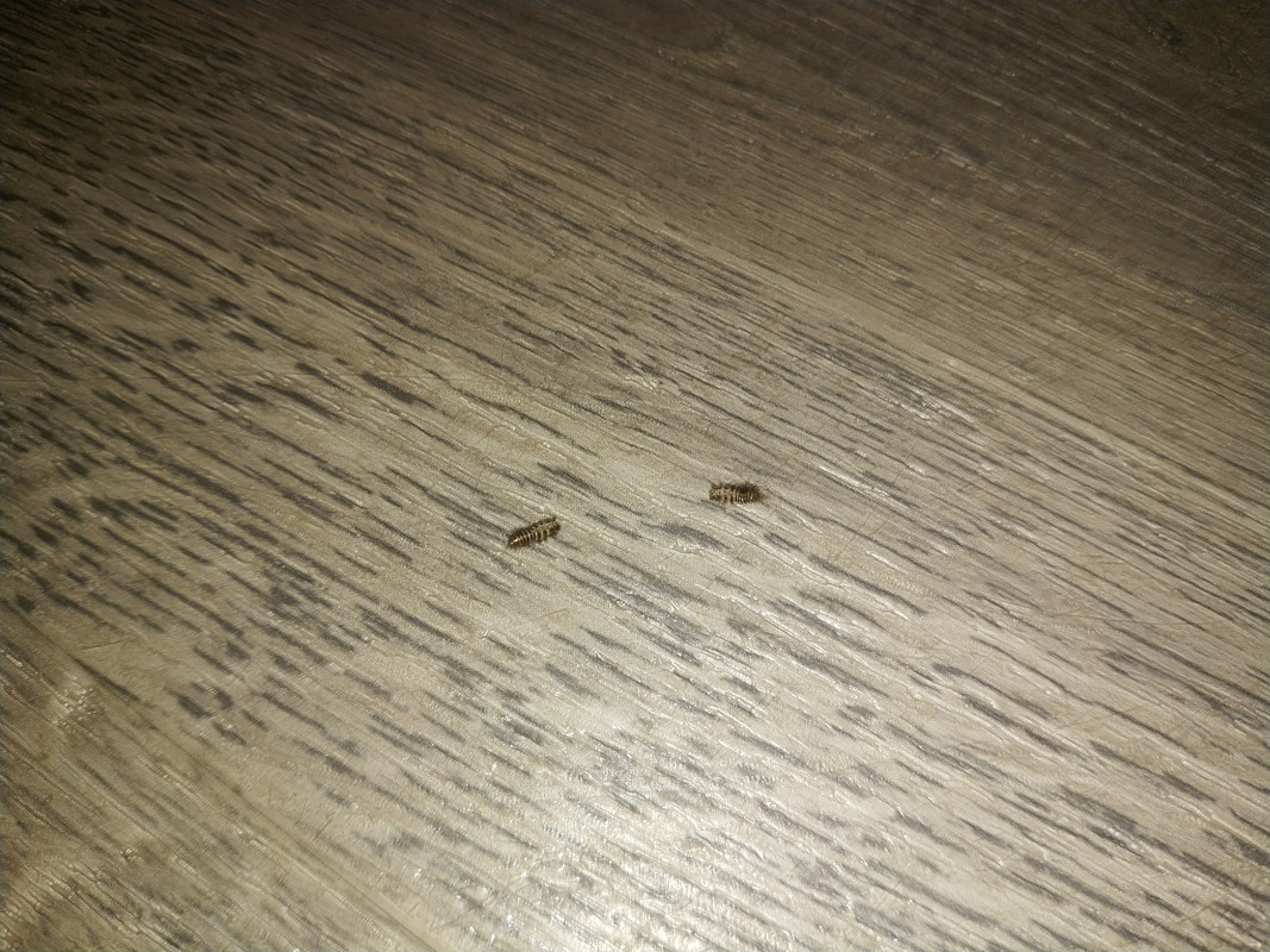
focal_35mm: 32
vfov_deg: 44.2
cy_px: 476
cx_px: 635
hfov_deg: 56.8
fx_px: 1174
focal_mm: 4.5
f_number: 2
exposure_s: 1/246
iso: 100
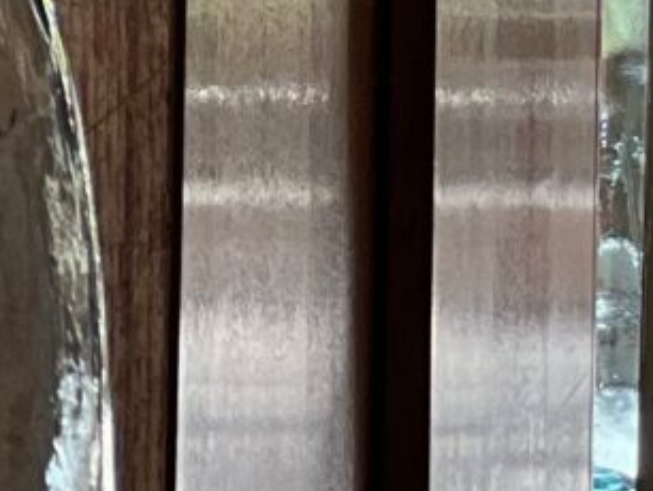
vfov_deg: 2.9
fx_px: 9723
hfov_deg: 3.8
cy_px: -700
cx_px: 1293
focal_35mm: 515
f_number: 2.8
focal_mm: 9
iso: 32
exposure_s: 1/120
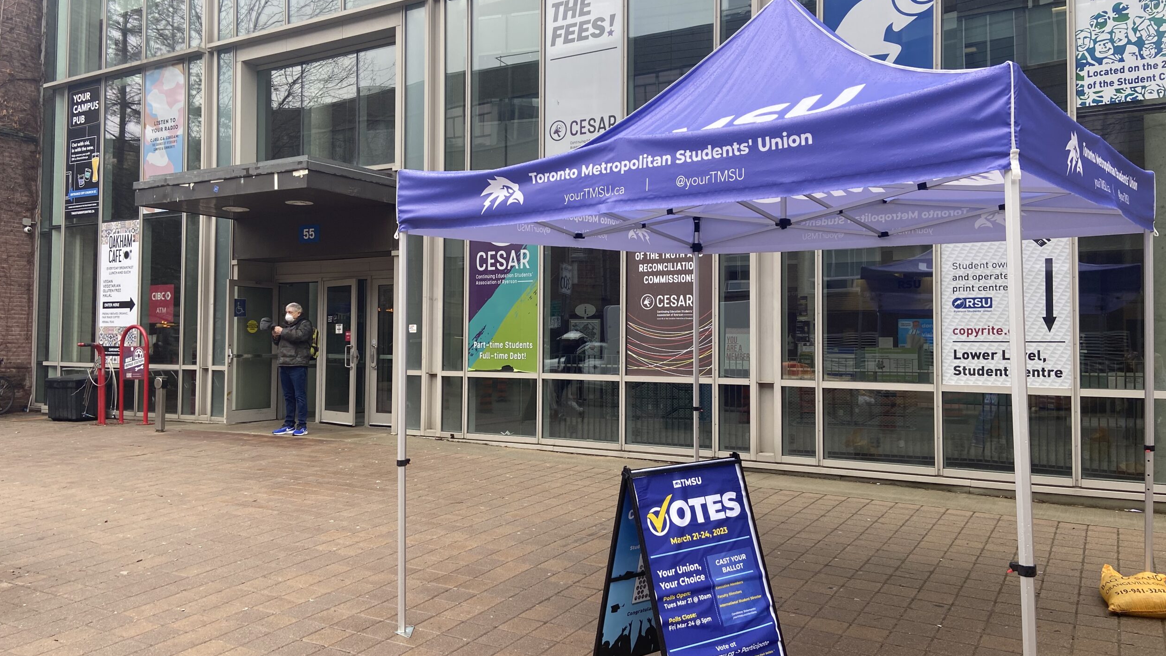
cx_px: 580
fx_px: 897
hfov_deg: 66.1
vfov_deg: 40.2
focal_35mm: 29
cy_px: 302
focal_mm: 4.25
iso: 32
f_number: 1.8
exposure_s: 1/354
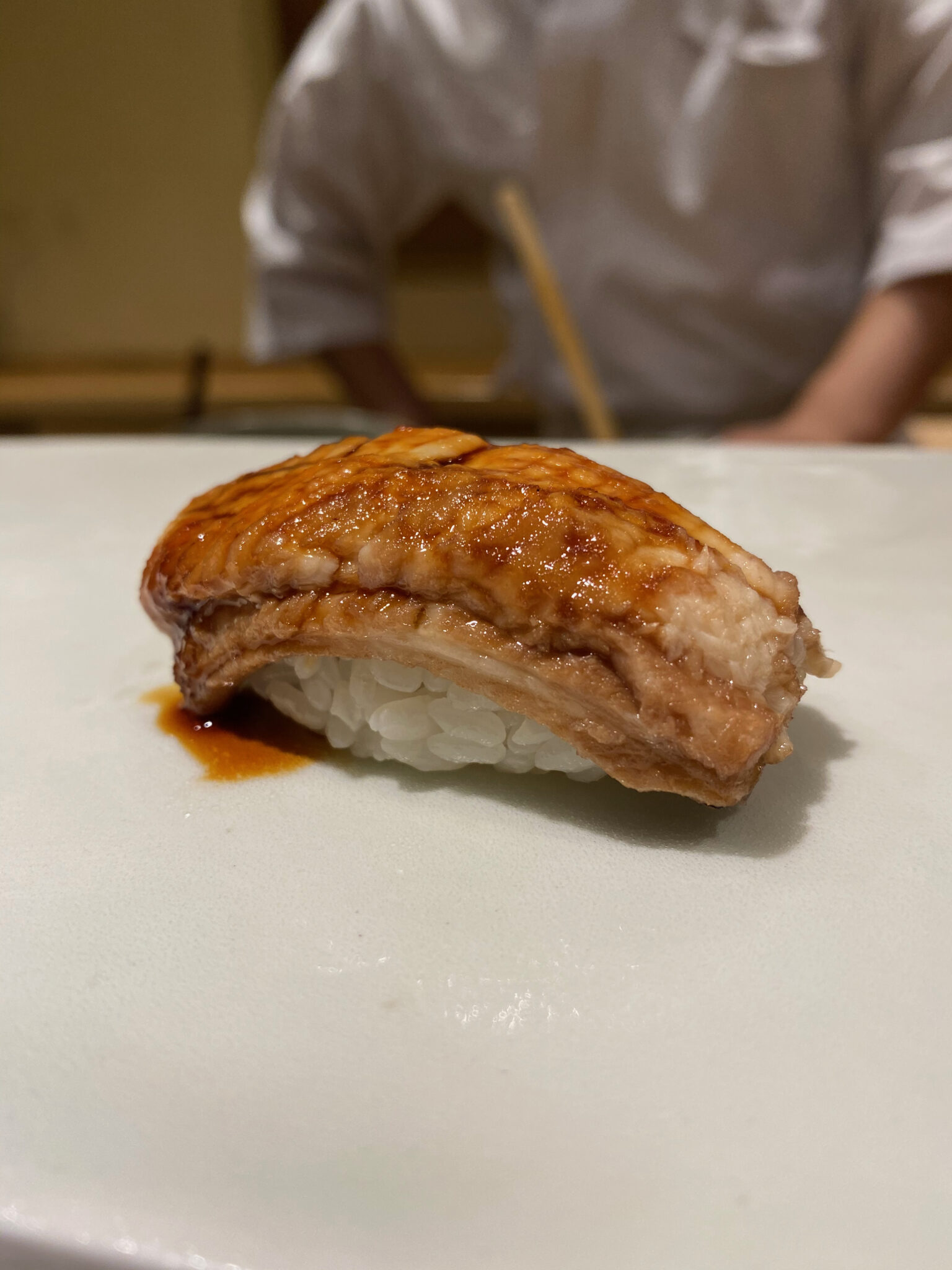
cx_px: 476
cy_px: 635
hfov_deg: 53.1
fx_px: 953
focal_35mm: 26
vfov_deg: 67.3
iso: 80
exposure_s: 1/60
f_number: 1.8
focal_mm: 4.25
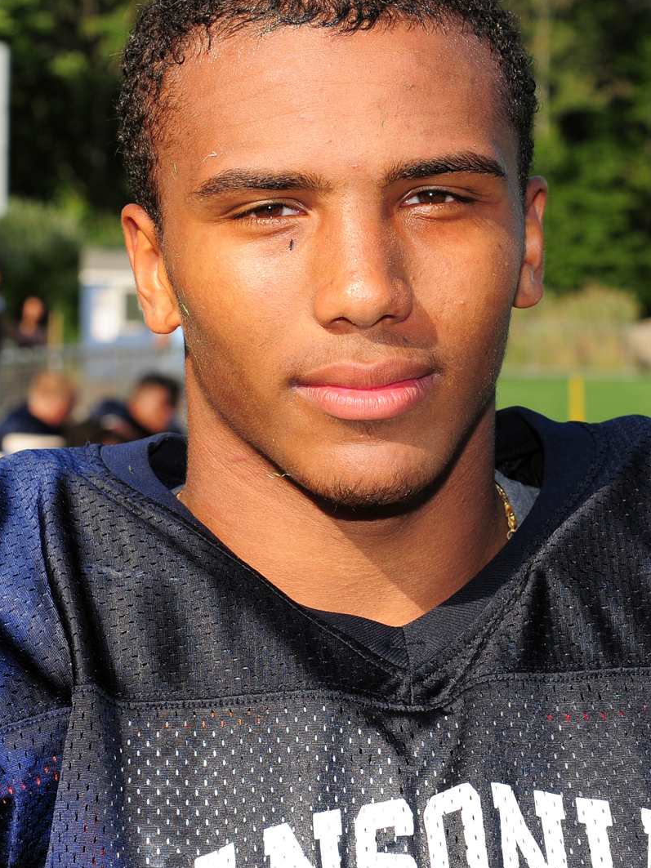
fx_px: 1906
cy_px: 382
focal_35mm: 76
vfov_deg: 25.6
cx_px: 325
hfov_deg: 19.4
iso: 200
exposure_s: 1/250
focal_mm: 70
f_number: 9
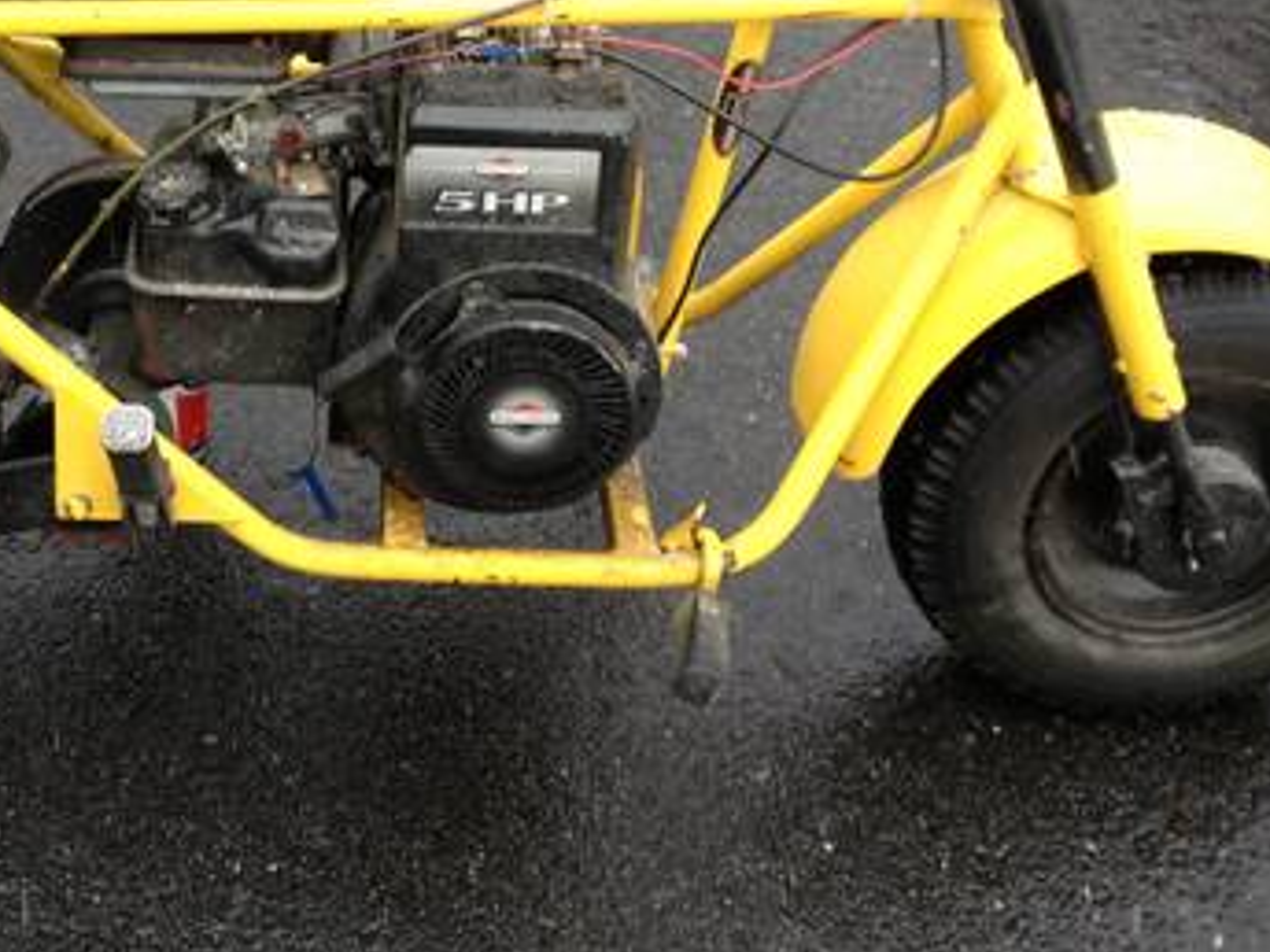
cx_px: 410
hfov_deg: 31.4
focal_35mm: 61
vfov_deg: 23.5
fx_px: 2238
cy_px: 140
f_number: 2.4
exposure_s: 1/60
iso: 64
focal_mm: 4.28
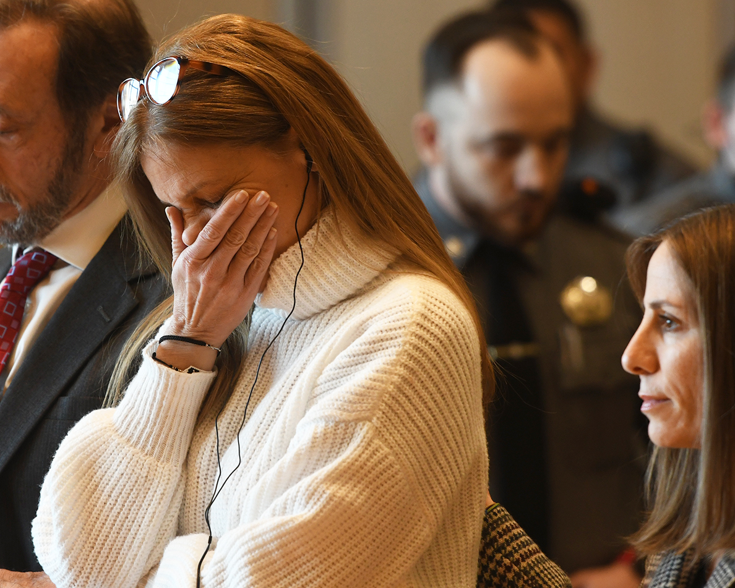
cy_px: 304
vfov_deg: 5.9
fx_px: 5722
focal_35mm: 263
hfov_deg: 7.3
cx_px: 276
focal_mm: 185
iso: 800
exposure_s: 1/160
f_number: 4
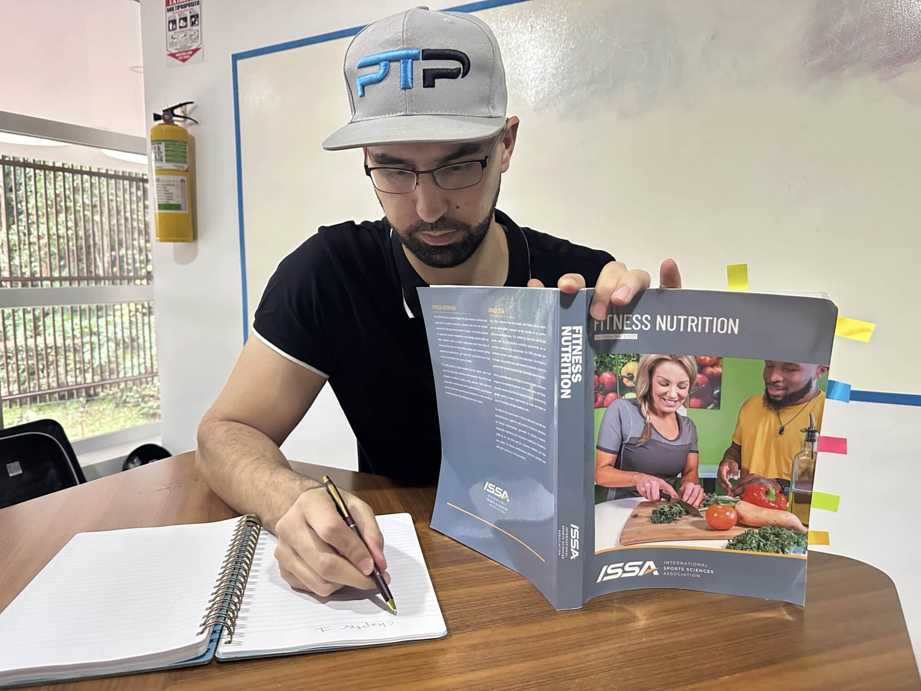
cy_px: 346
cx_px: 460
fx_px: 639
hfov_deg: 71.6
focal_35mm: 24
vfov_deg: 56.8
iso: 800
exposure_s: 1/60
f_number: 1.78
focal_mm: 6.86
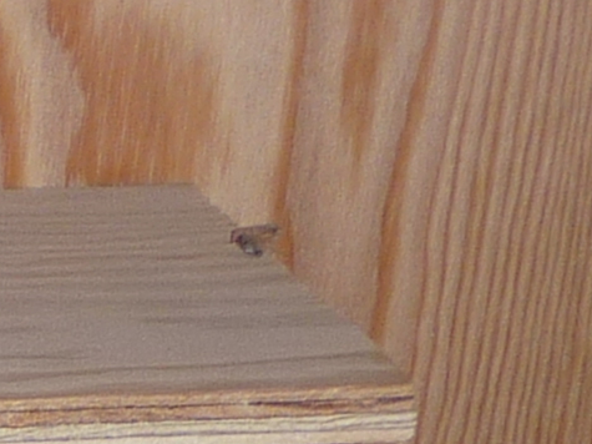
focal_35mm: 233
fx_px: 3984
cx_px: -1026
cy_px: 1210
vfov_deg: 6.0
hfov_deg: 7.7
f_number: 3.5
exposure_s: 1/30
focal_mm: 5.3
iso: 100
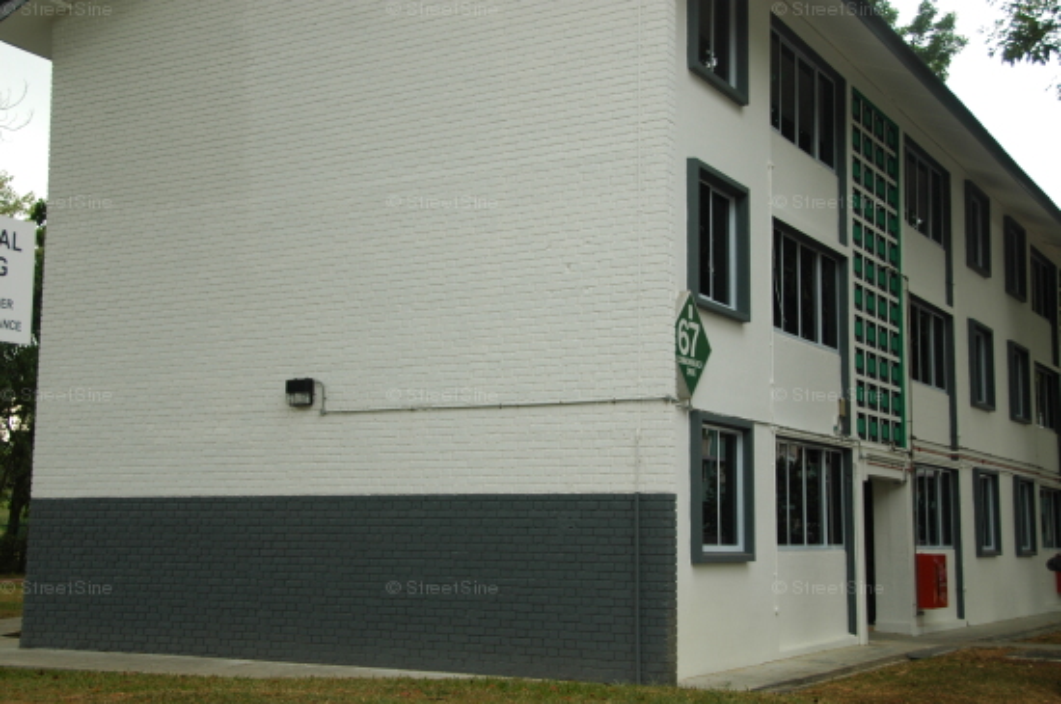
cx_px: 530
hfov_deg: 41.2
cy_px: 352
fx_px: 1413
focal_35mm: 48
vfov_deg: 28.0
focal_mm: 32
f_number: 4.2
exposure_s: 1/50
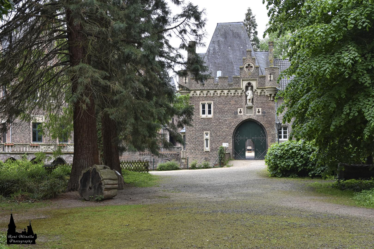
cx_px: 187
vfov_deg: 26.5
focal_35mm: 51
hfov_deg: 38.9
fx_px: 530
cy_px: 124
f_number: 5.6
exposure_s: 1/125
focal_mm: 34
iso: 200
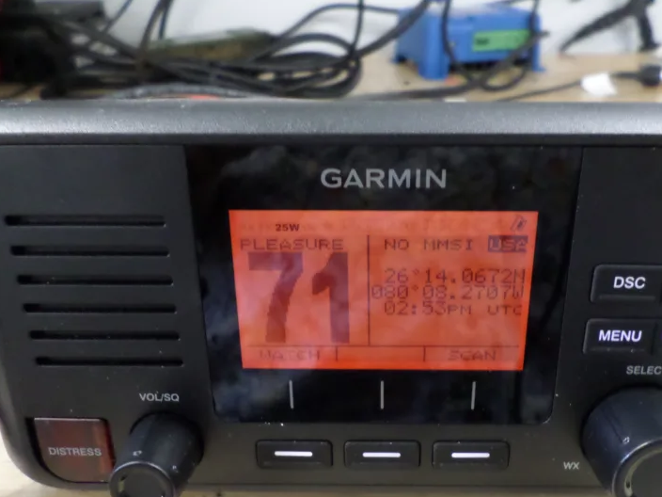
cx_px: 383
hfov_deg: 56.5
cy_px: 309
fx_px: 612
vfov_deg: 43.8
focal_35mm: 32
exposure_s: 1/20
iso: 400
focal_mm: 4.5
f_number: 2.5
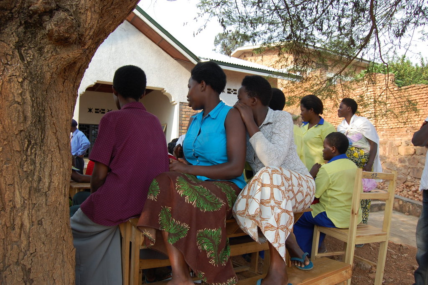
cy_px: 142
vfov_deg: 47.9
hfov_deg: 67.4
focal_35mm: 27
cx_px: 214
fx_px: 321
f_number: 6.3
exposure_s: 1/160
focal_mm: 18
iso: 200
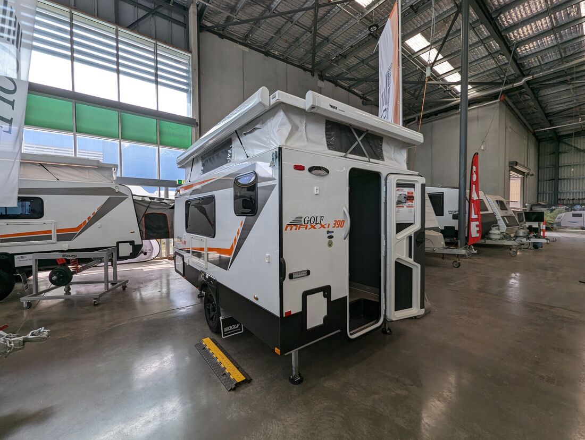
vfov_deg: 90.0
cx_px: 292
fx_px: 220
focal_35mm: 13
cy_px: 220
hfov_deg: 106.1
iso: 39
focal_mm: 1.95
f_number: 2.2
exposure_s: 1/255
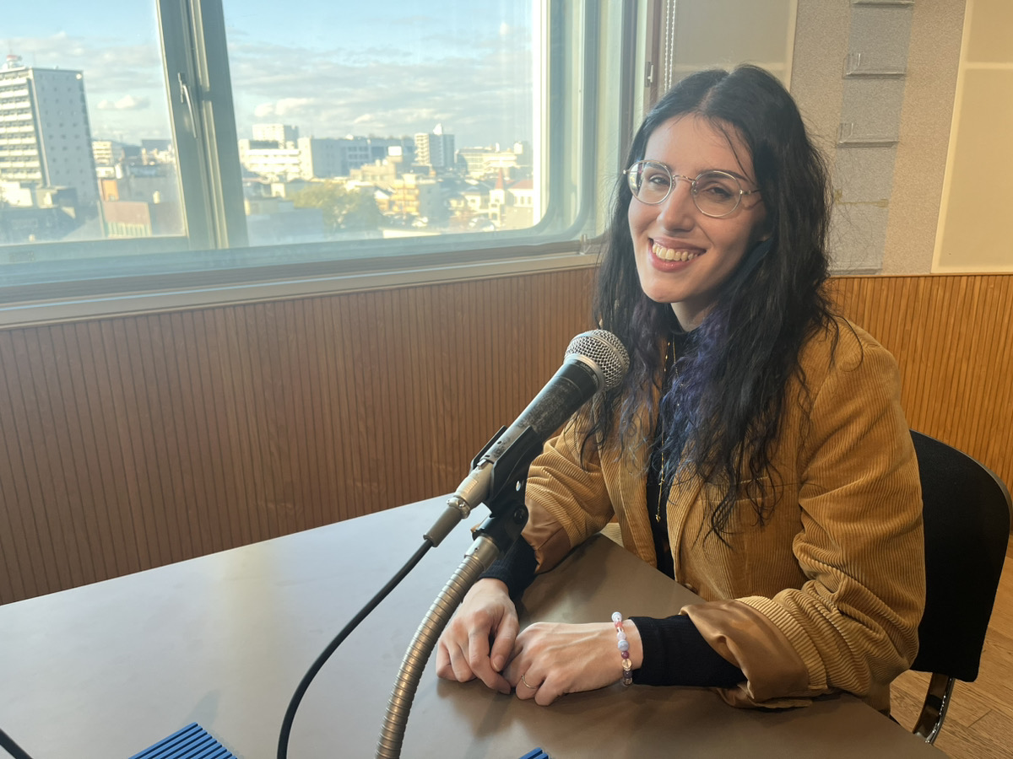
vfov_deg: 53.1
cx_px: 506
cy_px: 380
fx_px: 761
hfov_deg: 67.3
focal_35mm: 26
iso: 80
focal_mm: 5.1
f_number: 1.6
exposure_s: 1/120
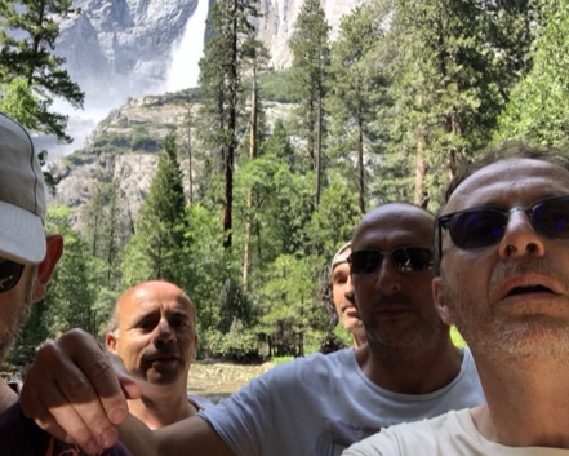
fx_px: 573
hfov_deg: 52.8
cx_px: 280
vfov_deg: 43.4
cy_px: 231
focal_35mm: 34
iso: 25
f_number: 2.2
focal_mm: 2.87
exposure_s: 1/120
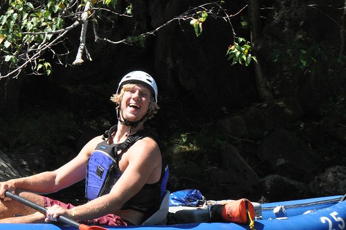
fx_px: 2101
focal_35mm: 219
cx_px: 97
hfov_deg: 9.4
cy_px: 172
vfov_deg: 6.3
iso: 800
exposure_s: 1/500
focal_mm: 85
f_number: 13
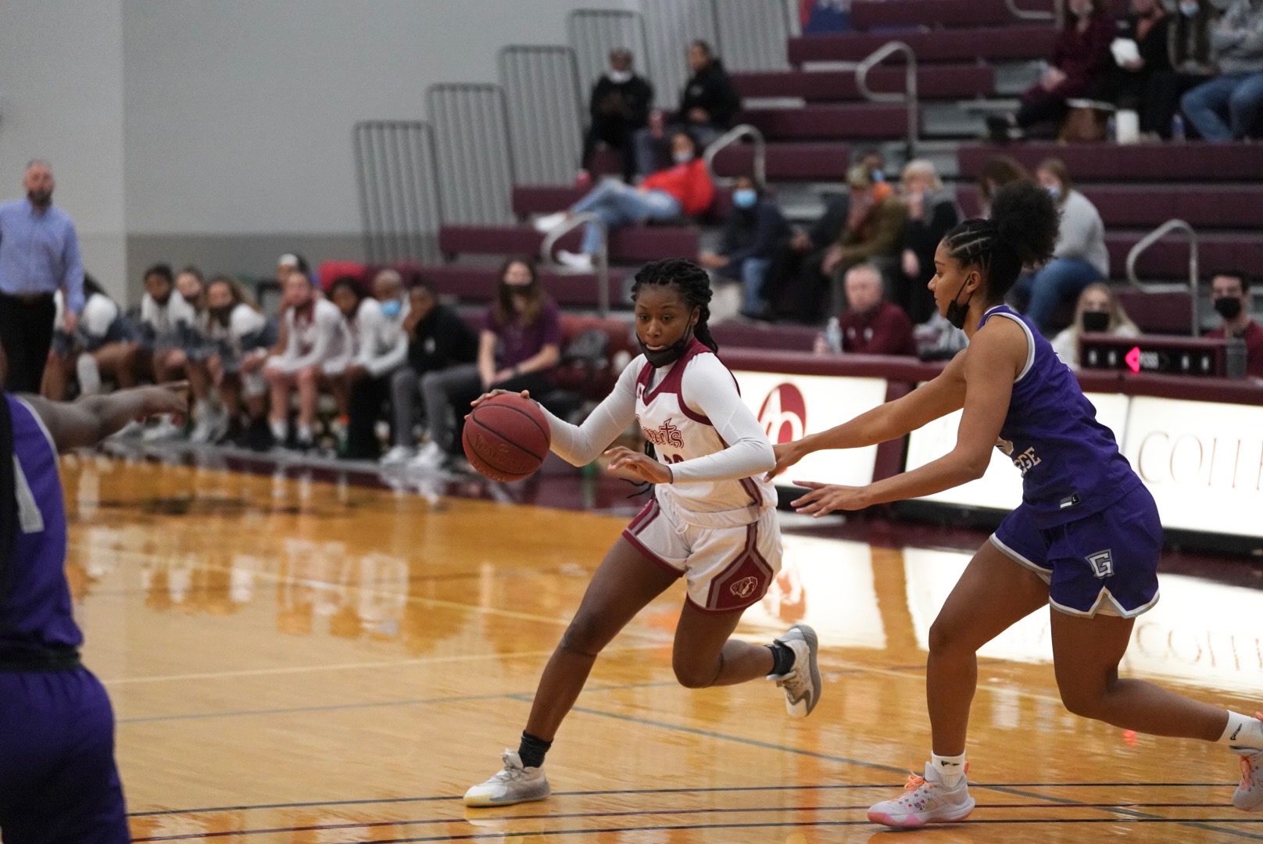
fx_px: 4494
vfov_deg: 10.7
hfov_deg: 16.0
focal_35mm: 128
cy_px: 422
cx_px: 632
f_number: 2.8
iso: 8000
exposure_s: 1/1600
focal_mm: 128
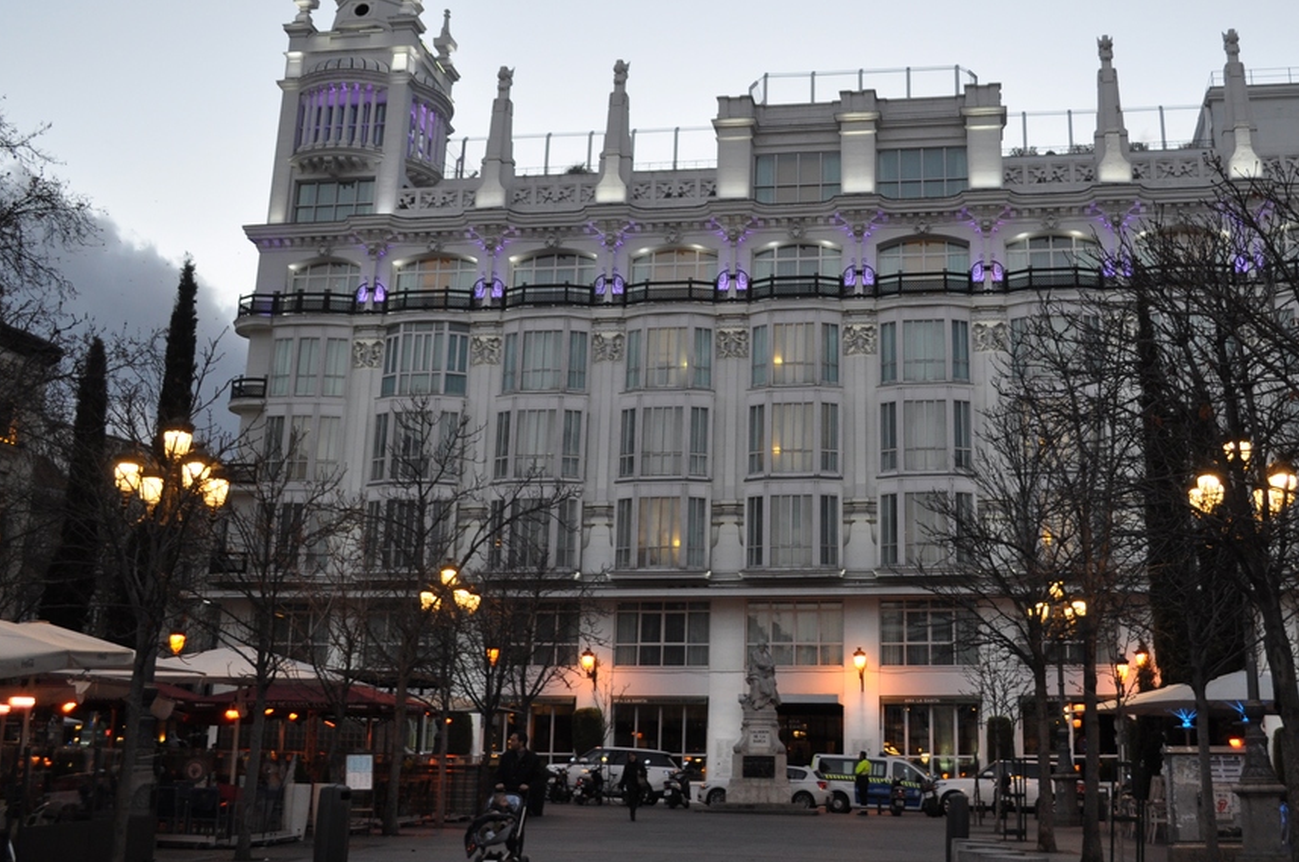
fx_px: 1513
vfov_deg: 31.6
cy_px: 304
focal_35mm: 42
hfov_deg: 46.0
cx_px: 814
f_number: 4
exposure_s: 1/60
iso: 400
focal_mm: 20
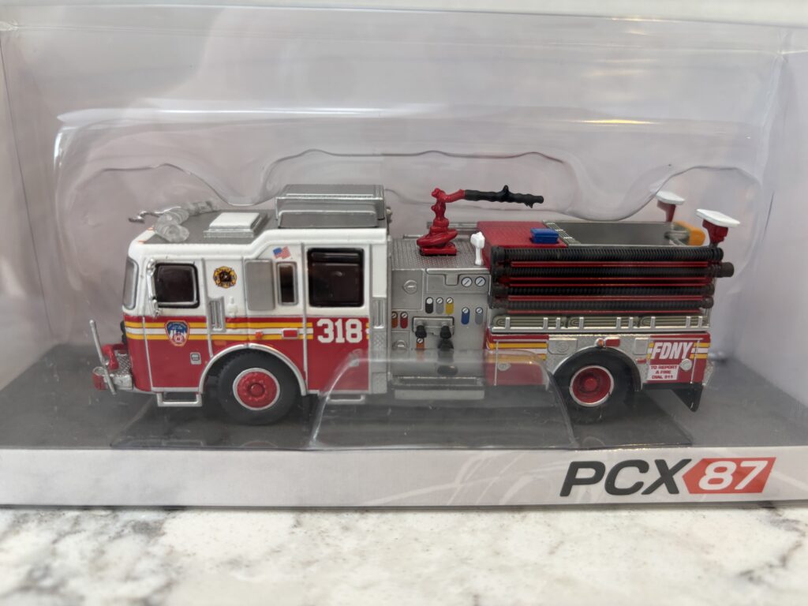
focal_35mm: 26
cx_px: 404
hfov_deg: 67.3
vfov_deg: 53.1
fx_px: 607
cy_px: 303
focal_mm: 5.96
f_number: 1.6
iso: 125
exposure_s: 1/120
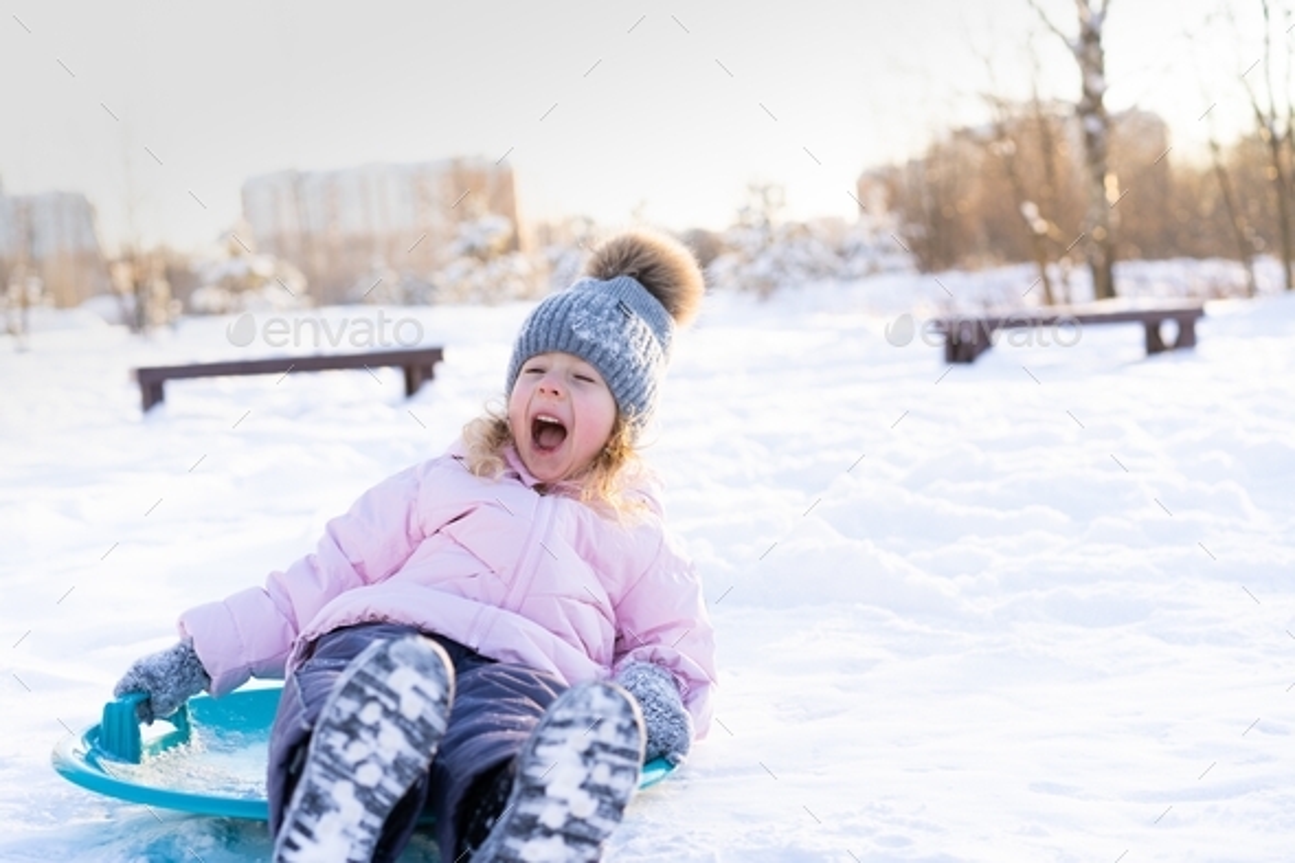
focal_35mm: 55
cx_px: 648
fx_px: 1978
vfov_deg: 24.6
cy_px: 432
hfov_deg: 36.3
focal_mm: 55
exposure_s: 1/1000
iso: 500
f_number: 3.5
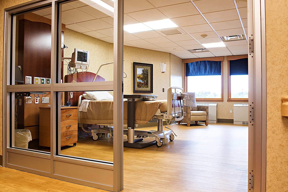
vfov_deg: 45.0
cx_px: 146
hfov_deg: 63.7
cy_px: 95
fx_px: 232
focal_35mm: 29
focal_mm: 28
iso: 800
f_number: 7.1
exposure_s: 1/50
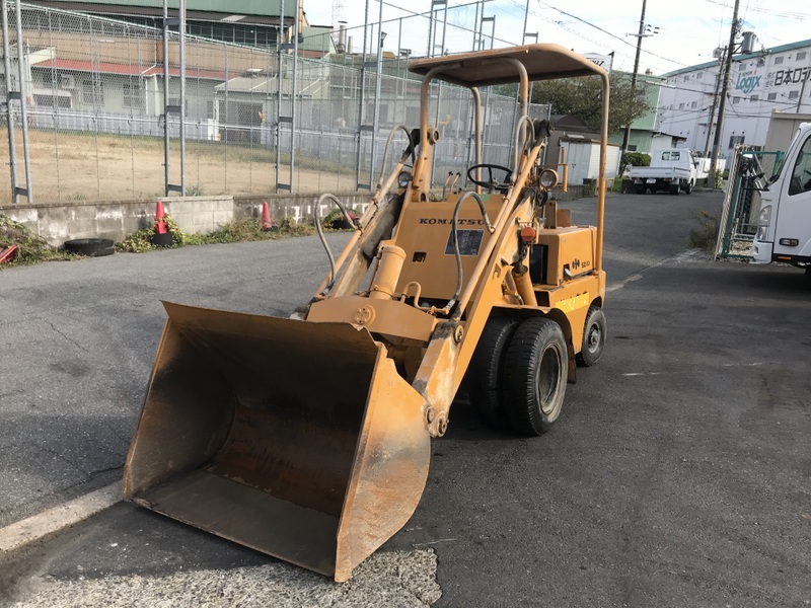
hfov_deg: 63.4
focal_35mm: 28
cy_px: 304
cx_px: 406
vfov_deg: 49.7
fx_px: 656
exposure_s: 1/709
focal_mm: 3.99
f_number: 1.8
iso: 20
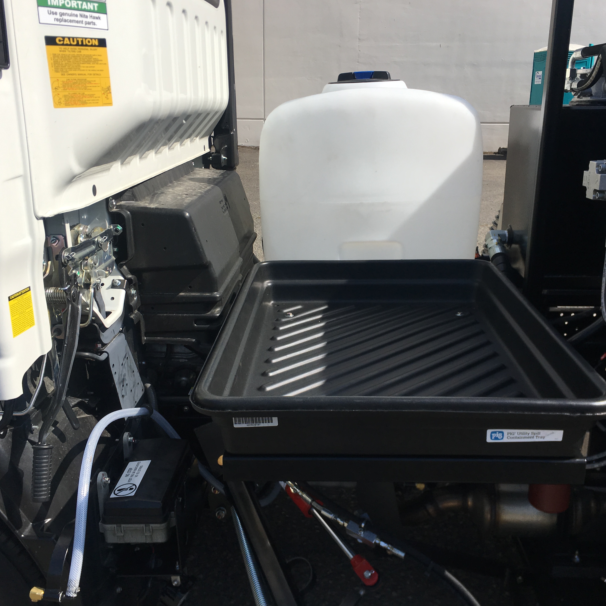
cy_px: 304
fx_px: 693
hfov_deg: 47.2
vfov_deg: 47.2
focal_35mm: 35
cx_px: 315
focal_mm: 4.15
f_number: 2.2
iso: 25
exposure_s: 1/1603
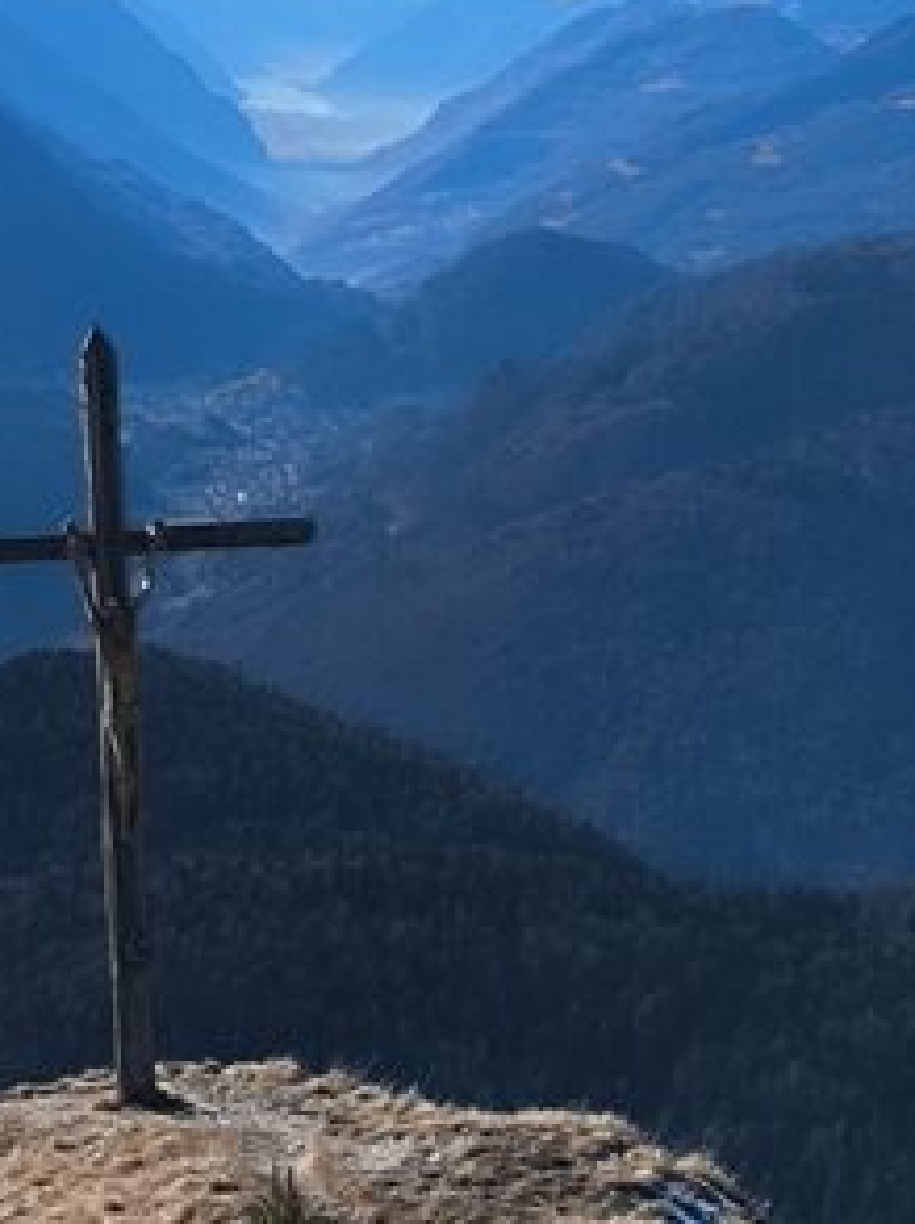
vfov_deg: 23.3
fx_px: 2967
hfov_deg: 17.3
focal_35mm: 84
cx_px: 104
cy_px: 560
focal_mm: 5.24
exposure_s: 1/812
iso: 50
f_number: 1.7
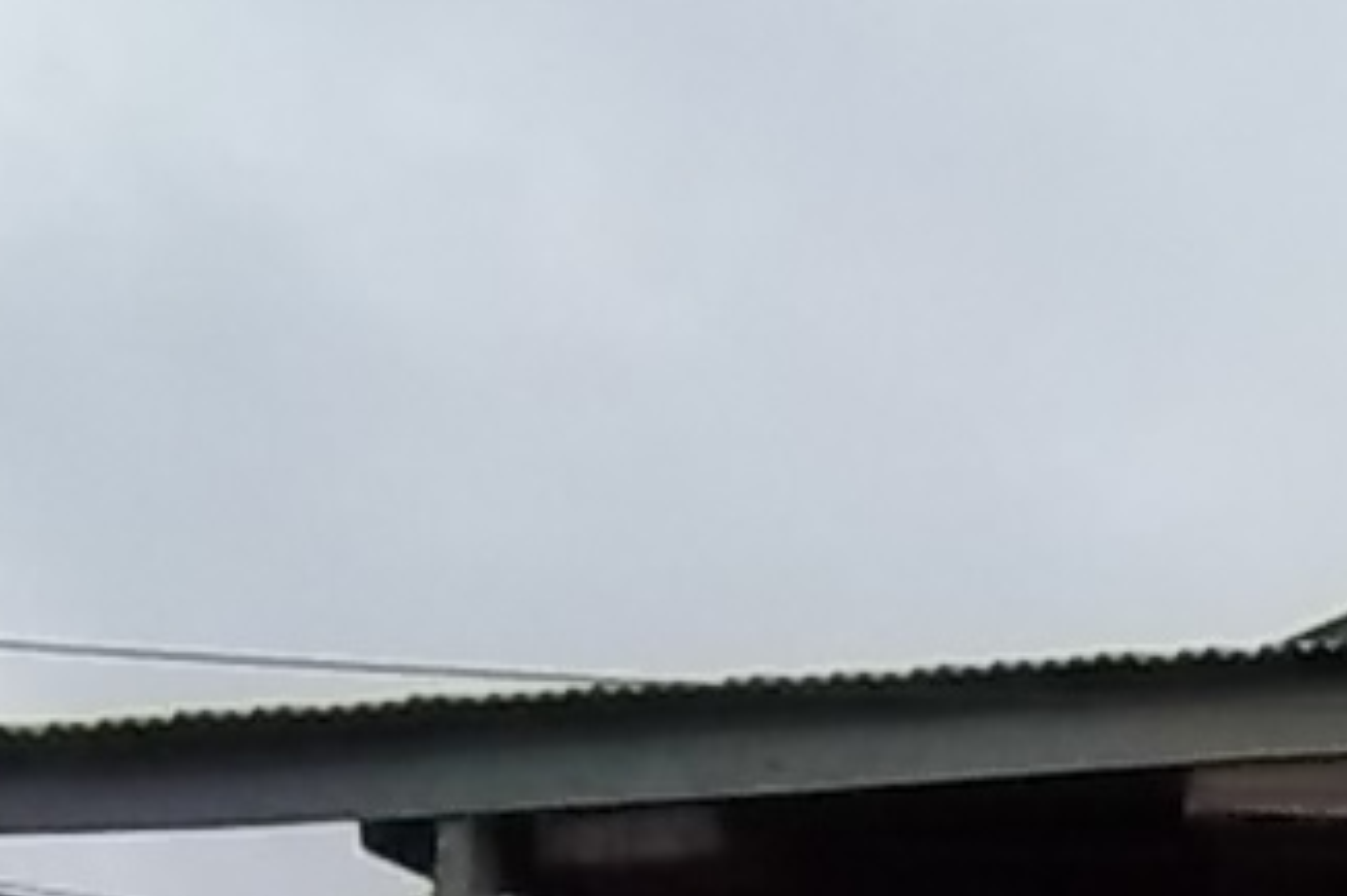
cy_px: 3010
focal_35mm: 209
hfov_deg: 8.6
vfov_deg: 5.9
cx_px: 3607
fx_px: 7816
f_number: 5.5
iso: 80
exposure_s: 1/200
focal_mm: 5.7
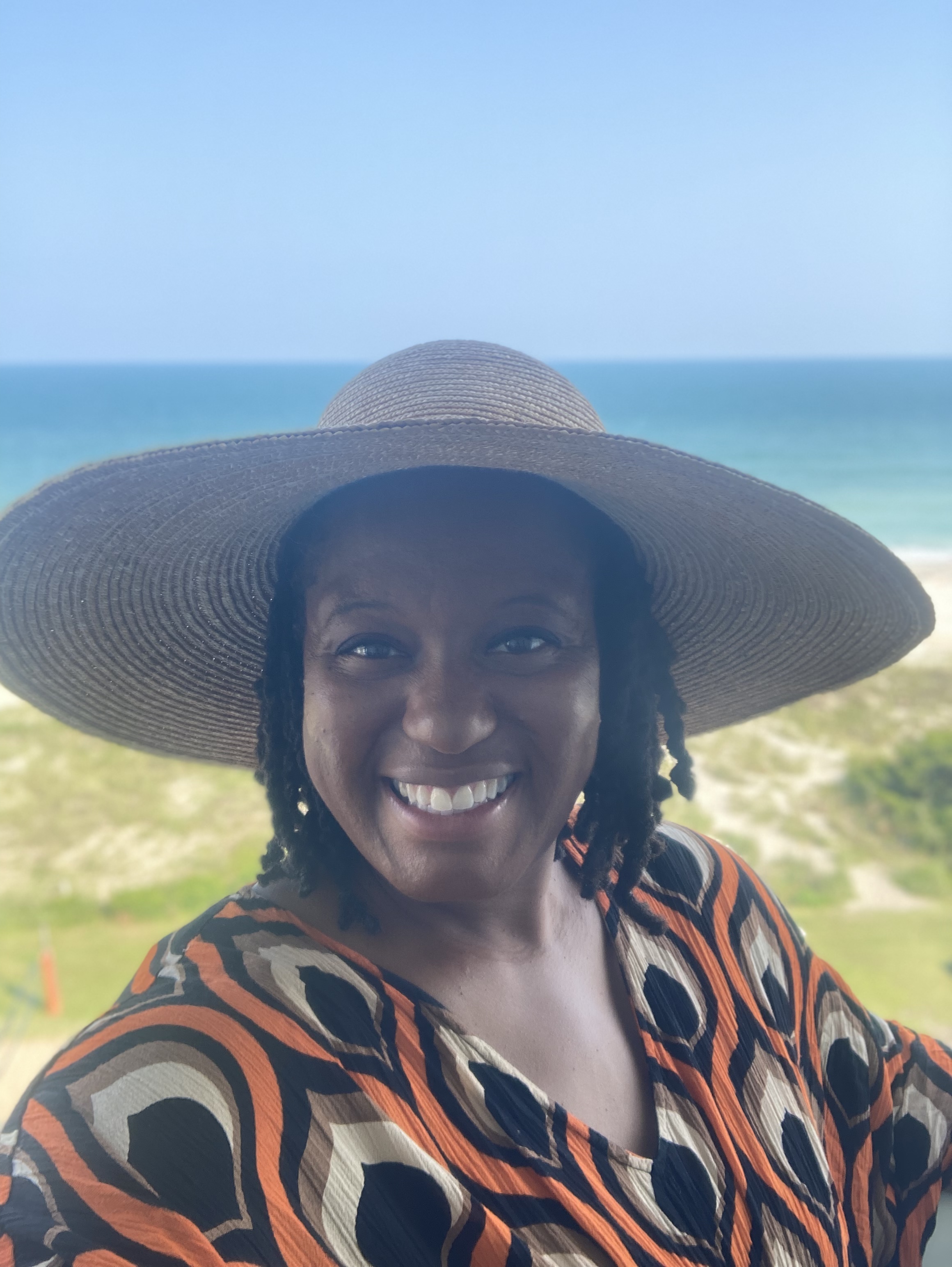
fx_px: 1172
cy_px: 634
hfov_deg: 44.2
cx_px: 476
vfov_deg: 56.8
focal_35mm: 32
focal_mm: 2.87
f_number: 2.2
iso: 20
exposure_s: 1/121
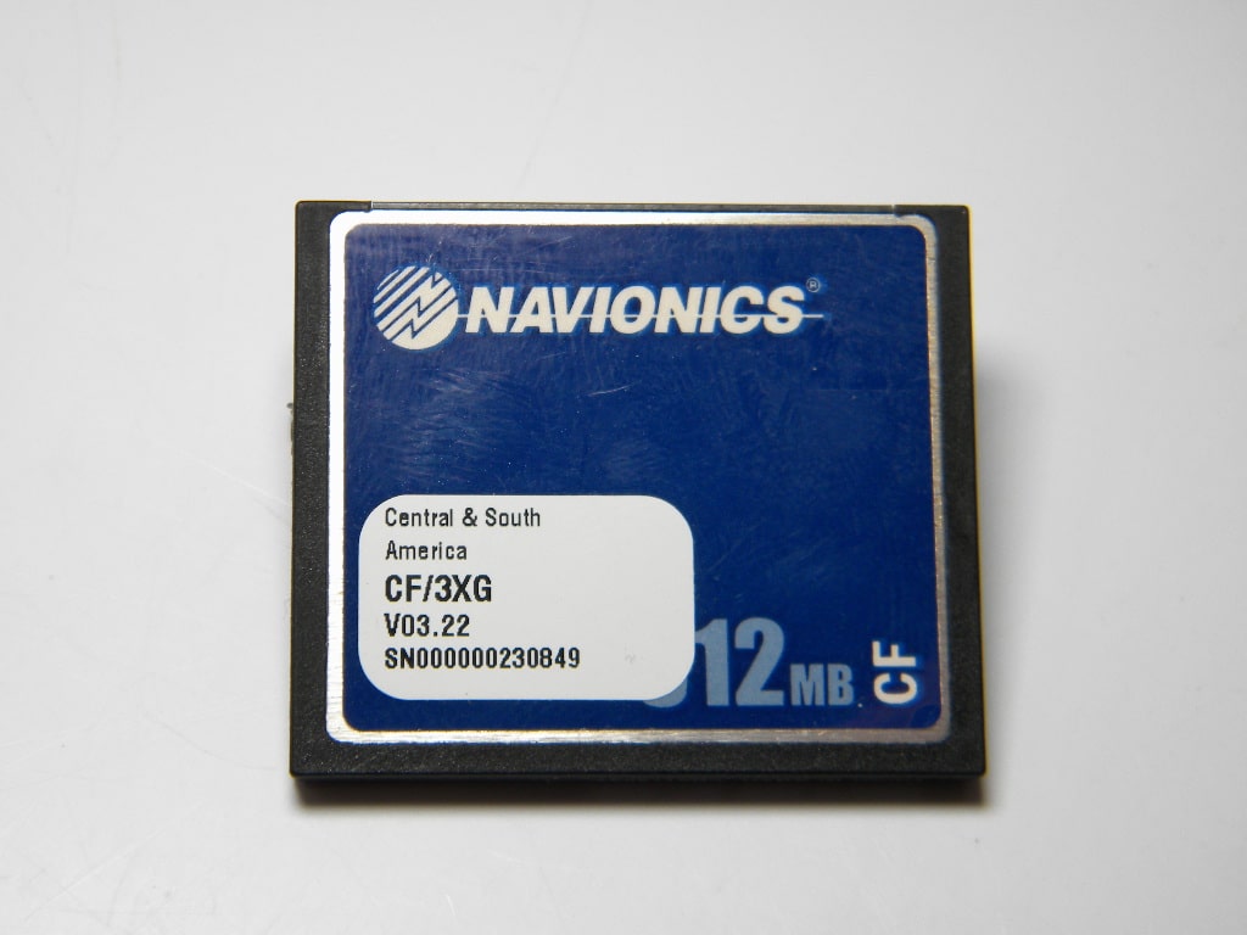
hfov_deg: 23.6
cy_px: 468
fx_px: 2990
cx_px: 624
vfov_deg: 17.8
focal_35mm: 83
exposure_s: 1/108
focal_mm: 15.1
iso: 80
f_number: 4.5
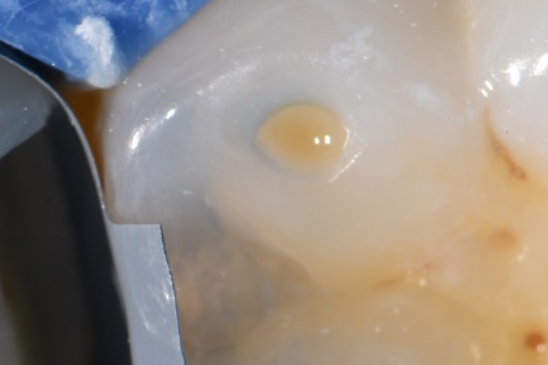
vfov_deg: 2.7
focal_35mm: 505
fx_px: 7687
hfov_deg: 4.1
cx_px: -147
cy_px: 288
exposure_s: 1/160
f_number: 32
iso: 200
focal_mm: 105
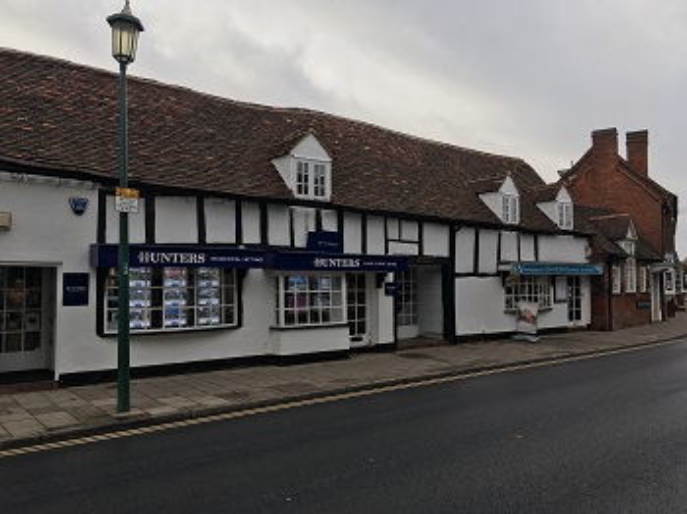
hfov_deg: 61.7
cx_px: 344
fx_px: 575
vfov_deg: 48.2
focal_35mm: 29
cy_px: 257
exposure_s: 1/463
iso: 25
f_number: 2.2
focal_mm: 4.15
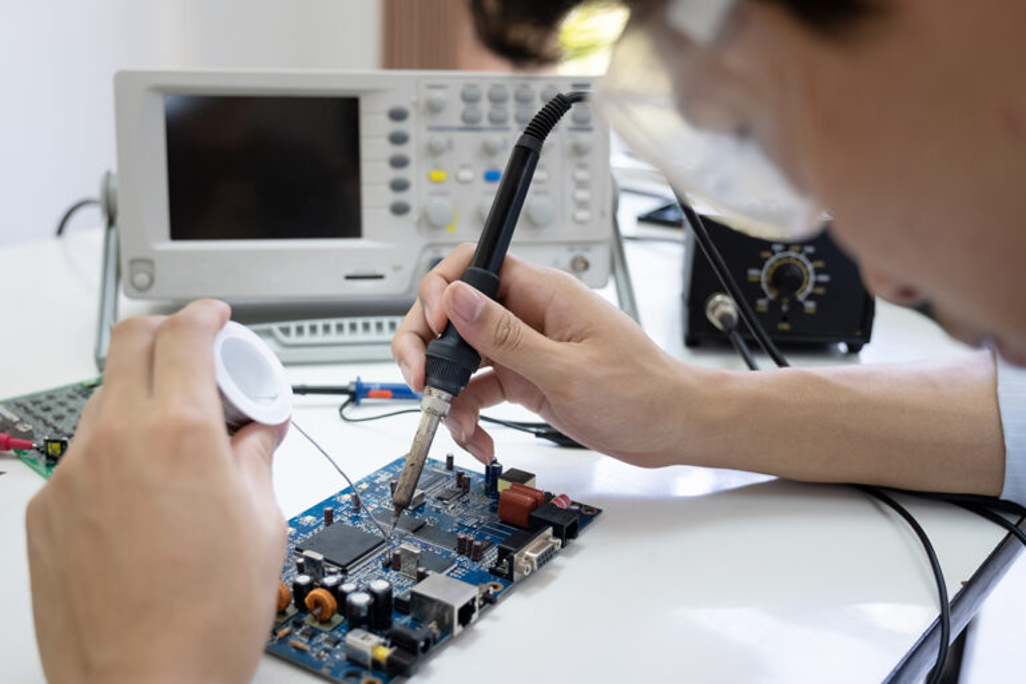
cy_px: 342
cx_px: 513
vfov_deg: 32.6
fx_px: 1168
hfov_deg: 47.4
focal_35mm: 41
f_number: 2.8
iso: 400
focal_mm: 27.4
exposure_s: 1/125
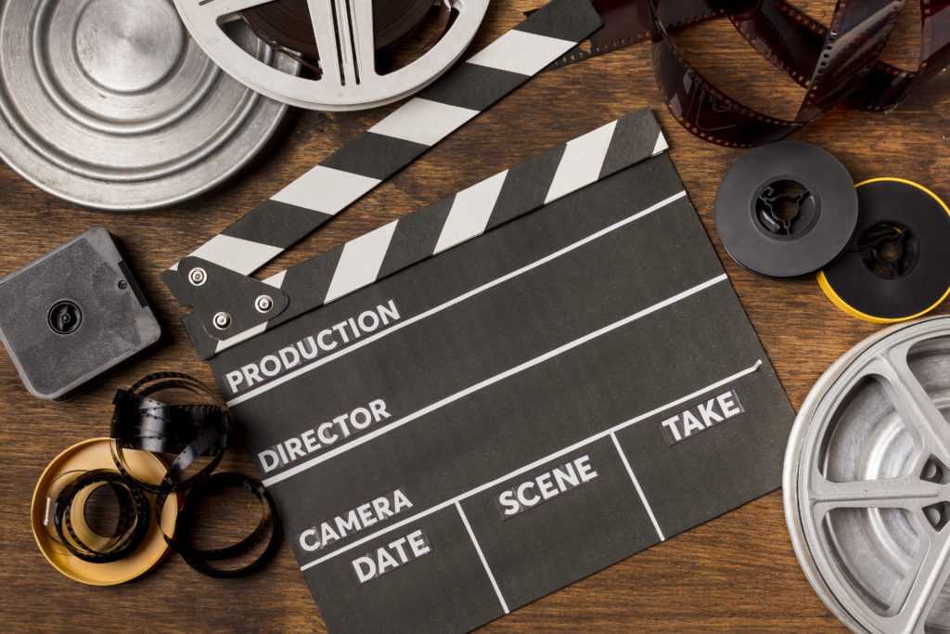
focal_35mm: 52
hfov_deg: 37.8
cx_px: 475
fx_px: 1386
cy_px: 317
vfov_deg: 25.8
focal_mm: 35
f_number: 7.1
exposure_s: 1/160
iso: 250
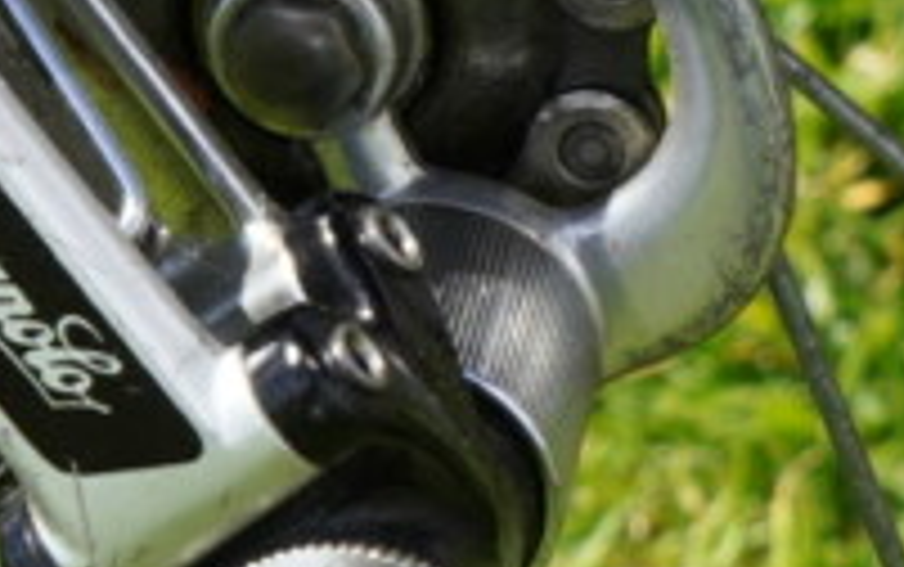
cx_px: -184
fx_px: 7989
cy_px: -461
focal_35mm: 324
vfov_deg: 4.0
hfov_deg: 6.4
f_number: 11
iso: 200
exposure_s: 1/200
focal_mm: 40
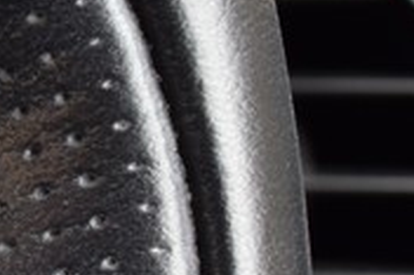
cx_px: -840
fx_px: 2908
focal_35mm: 253
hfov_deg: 7.2
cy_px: 528
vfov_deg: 5.3
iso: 500
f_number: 10
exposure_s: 1/40
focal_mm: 27
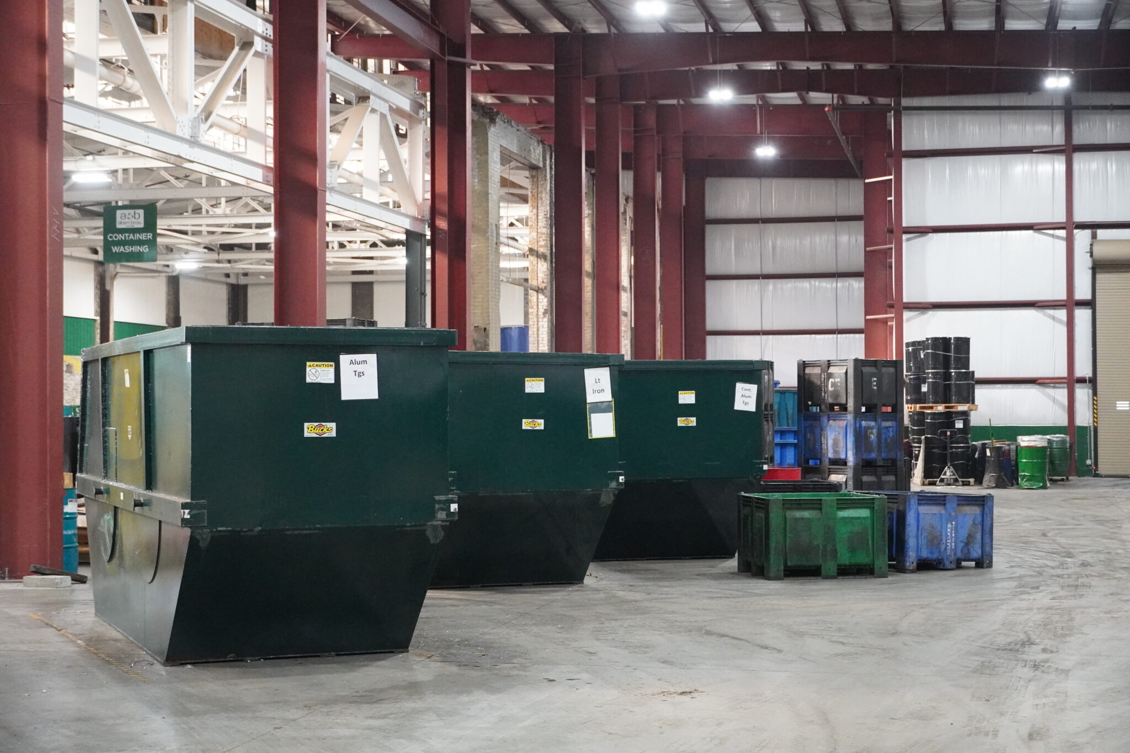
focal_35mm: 57
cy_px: 376
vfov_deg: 23.8
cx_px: 565
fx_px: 1789
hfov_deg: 35.1
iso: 6400
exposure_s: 1/160
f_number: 4.5
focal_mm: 38
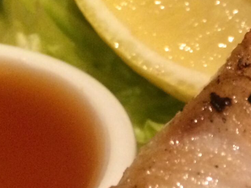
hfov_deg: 17.4
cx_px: 349
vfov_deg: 14.0
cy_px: 183
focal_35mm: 104
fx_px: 754
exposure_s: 1/15
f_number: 2.2
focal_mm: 4.12
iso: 320
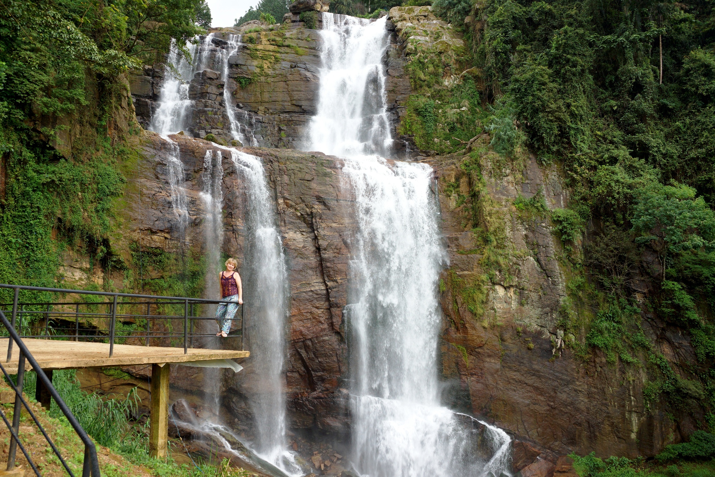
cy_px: 238
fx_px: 536
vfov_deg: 47.9
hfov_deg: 67.4
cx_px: 358
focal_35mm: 27
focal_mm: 18
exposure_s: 1/125
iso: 100
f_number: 5.6
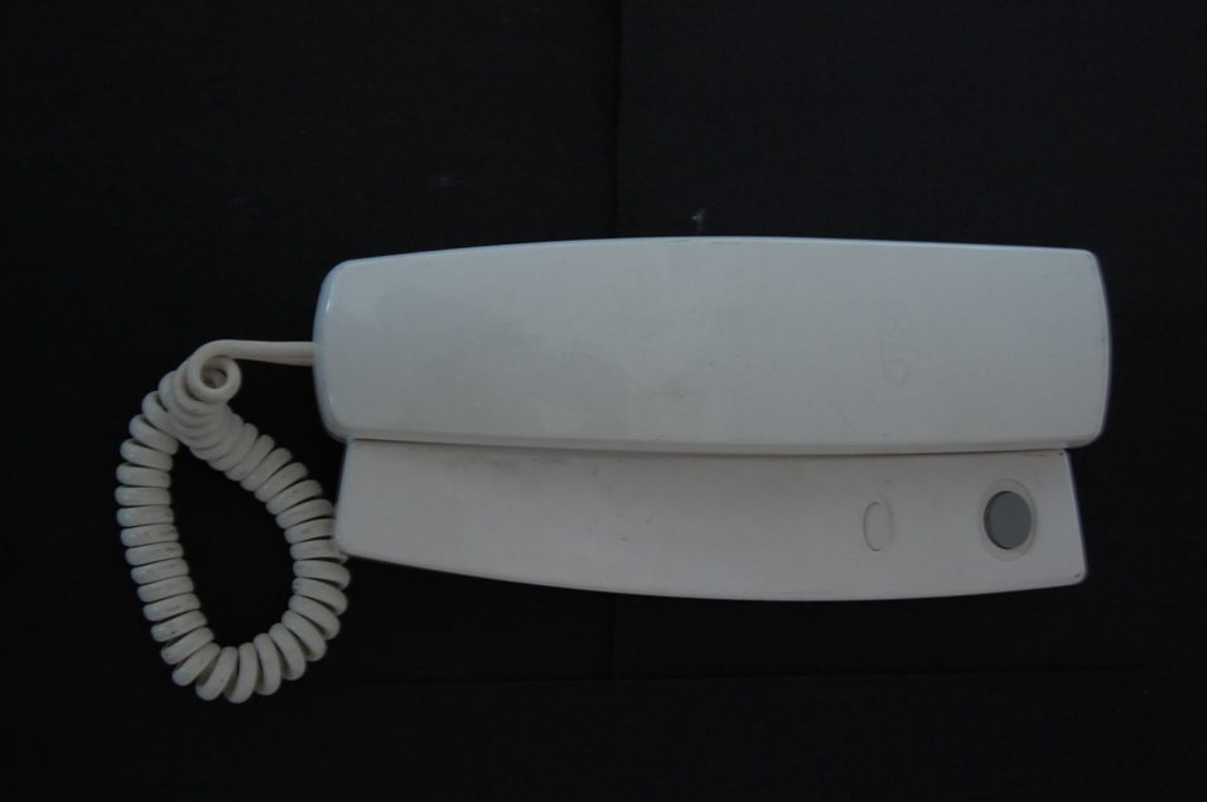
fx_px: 2043
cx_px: 565
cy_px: 385
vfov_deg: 22.2
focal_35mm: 61
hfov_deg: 32.9
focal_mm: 38
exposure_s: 1/8
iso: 1100
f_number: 4.8
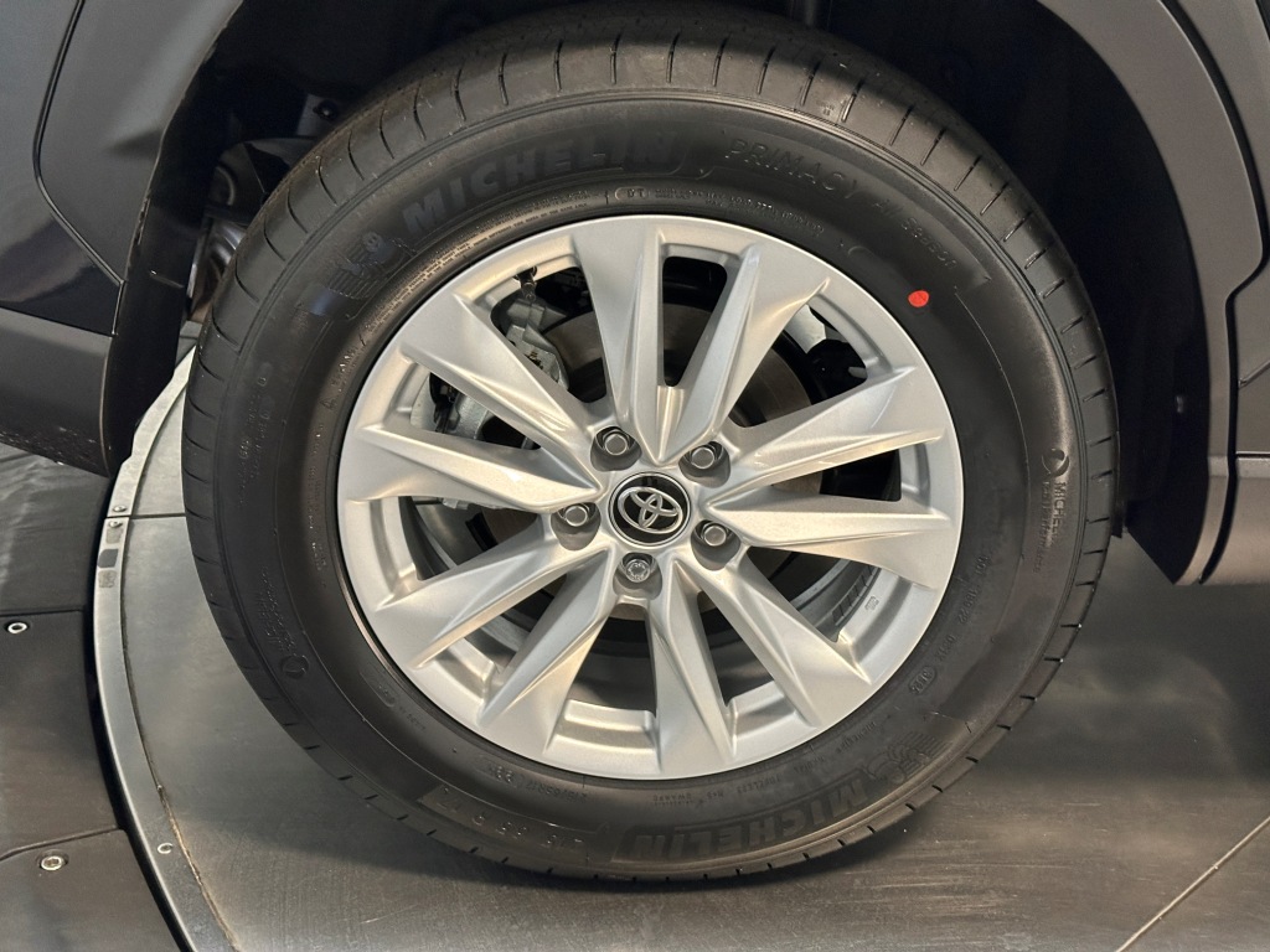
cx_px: 635
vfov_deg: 30.3
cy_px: 476
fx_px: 1761
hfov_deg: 39.7
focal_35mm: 48
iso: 500
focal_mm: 6.86
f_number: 1.78
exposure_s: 1/40
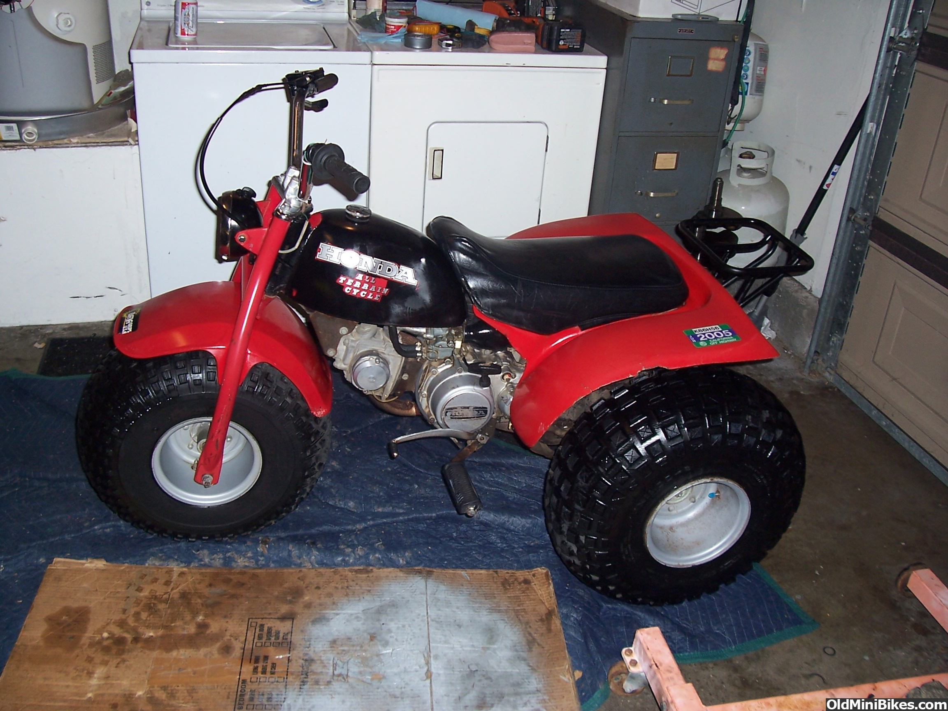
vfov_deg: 41.8
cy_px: 356
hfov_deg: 54.0
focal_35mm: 34
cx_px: 474
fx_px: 931
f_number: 2.7
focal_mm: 5.6
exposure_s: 1/60
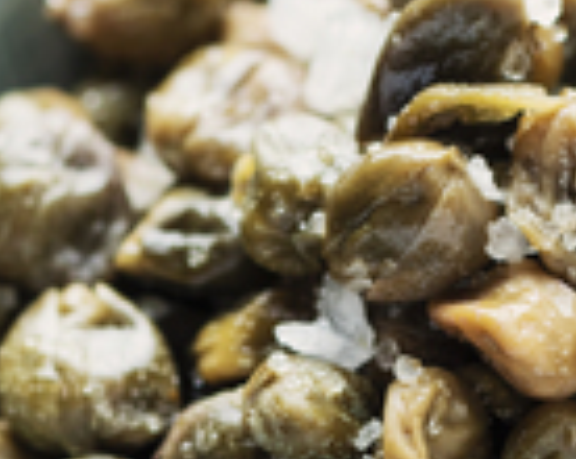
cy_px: 426
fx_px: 7184
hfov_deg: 4.6
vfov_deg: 3.7
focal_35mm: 422
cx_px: 284
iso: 200
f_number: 6.3
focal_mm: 105
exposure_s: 1/200
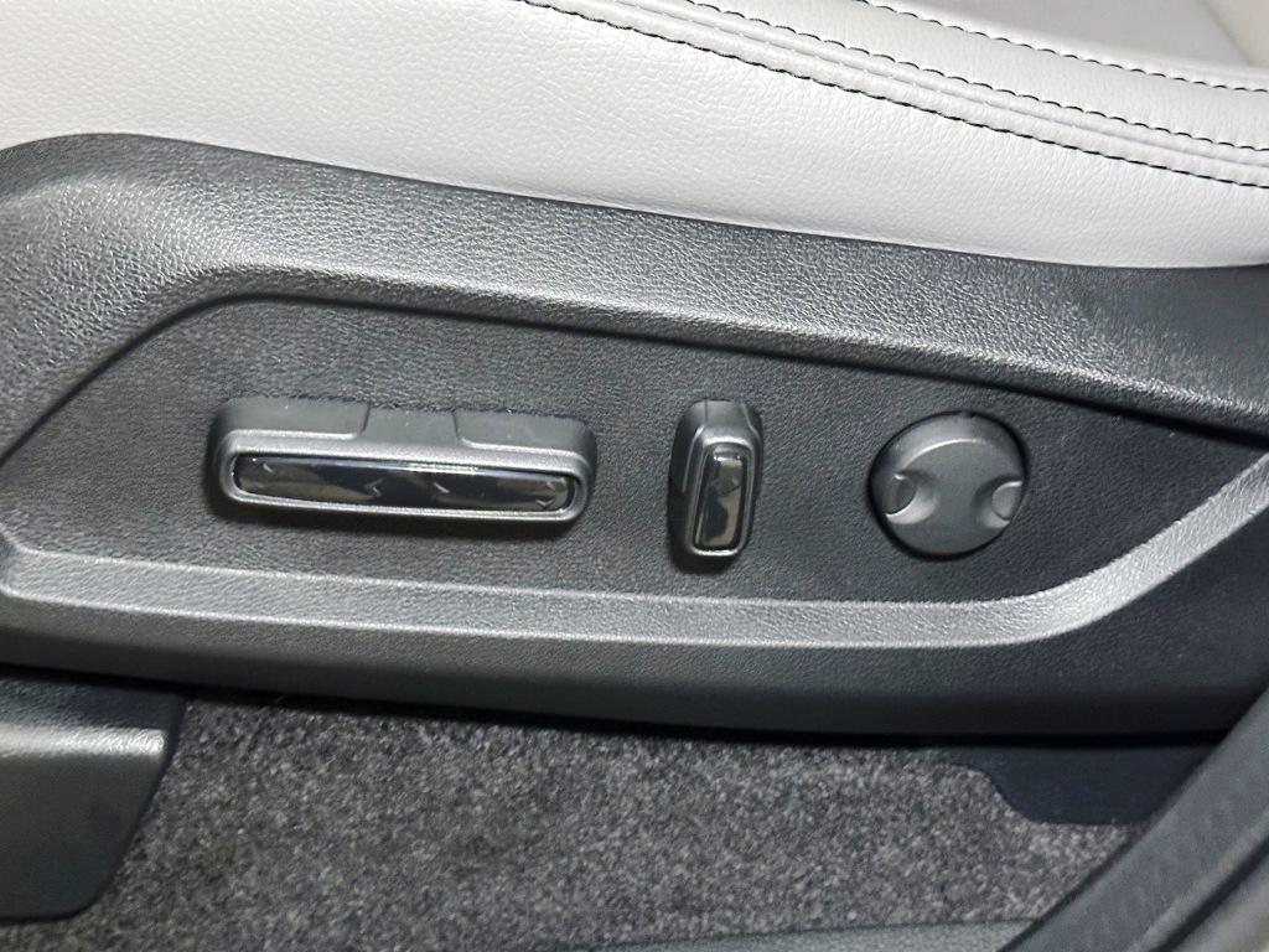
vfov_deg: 30.3
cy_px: 476
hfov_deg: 39.7
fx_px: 1760
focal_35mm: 48
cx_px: 634
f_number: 1.78
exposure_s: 1/30
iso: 500
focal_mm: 6.86
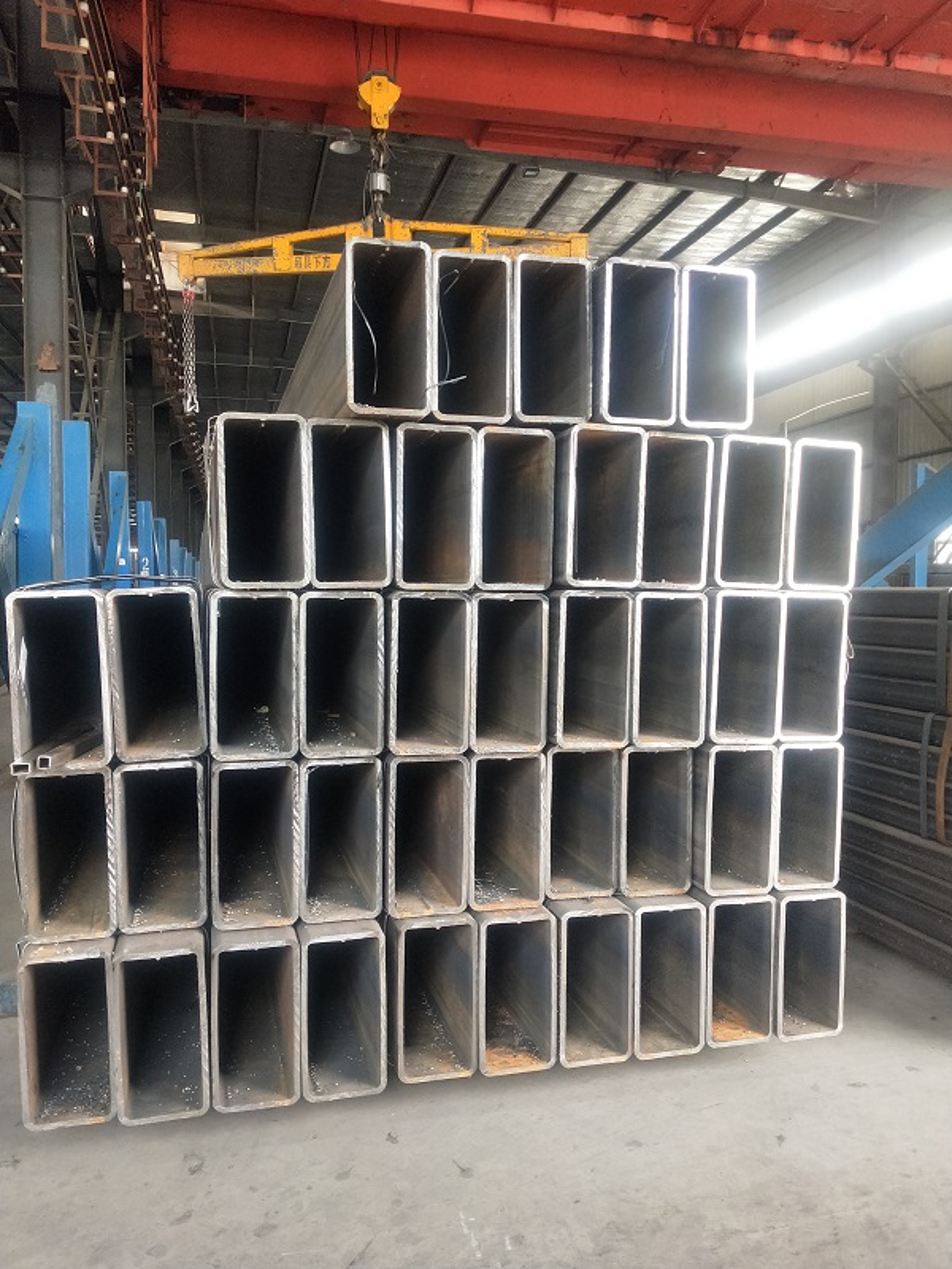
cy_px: 634
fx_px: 843
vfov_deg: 73.9
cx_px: 476
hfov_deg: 58.9
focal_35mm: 23
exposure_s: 1/50
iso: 198
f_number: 1.7
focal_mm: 3.99
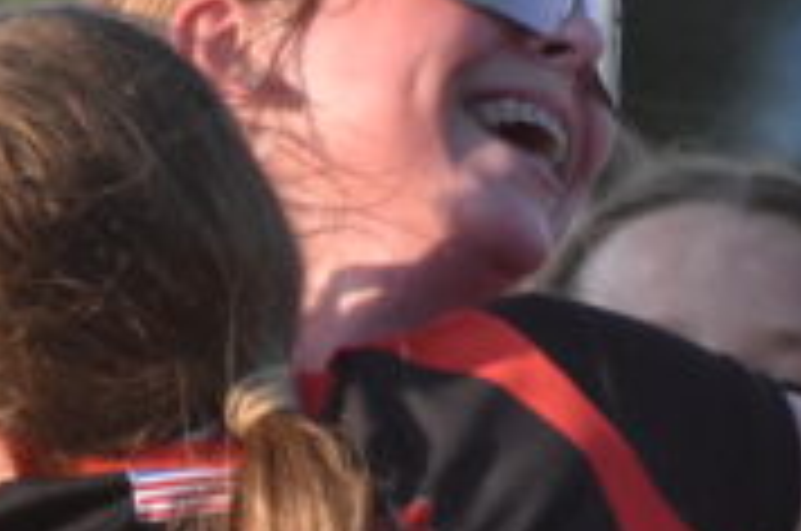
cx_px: 279
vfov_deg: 0.9
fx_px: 33781
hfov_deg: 1.4
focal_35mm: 1521
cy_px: 711
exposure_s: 1/4000
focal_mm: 240
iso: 2000
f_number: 6
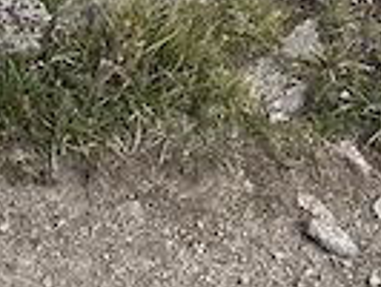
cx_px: 40
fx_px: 1719
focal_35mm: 156
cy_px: -502
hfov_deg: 12.6
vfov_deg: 8.4
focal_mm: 4.2
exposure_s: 1/2257
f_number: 1.6
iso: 32
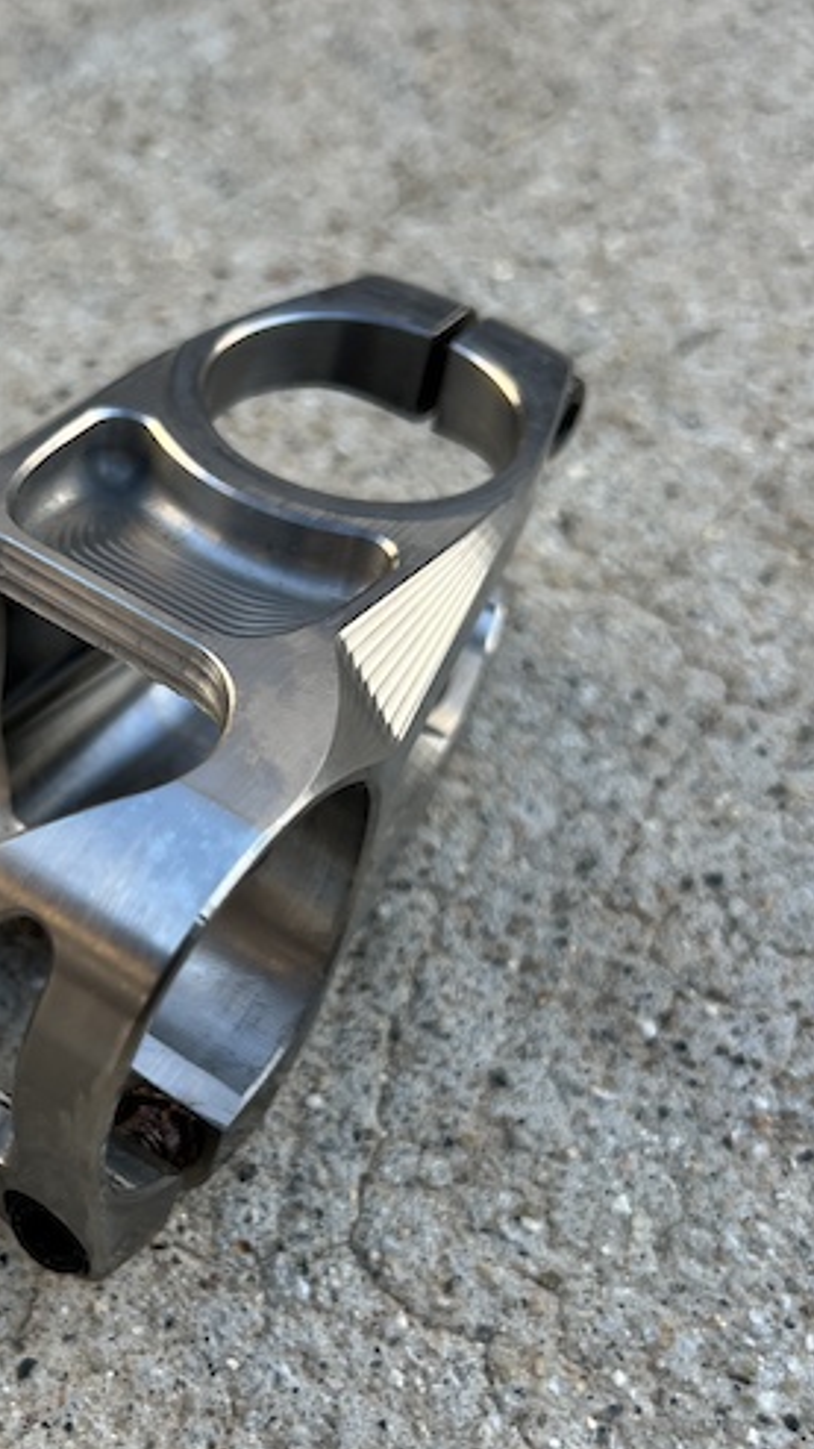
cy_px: 841
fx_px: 1767
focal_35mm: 46
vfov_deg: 44.4
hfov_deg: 25.5
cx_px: 150
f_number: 1.5
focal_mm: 5.7
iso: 50
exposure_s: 1/316
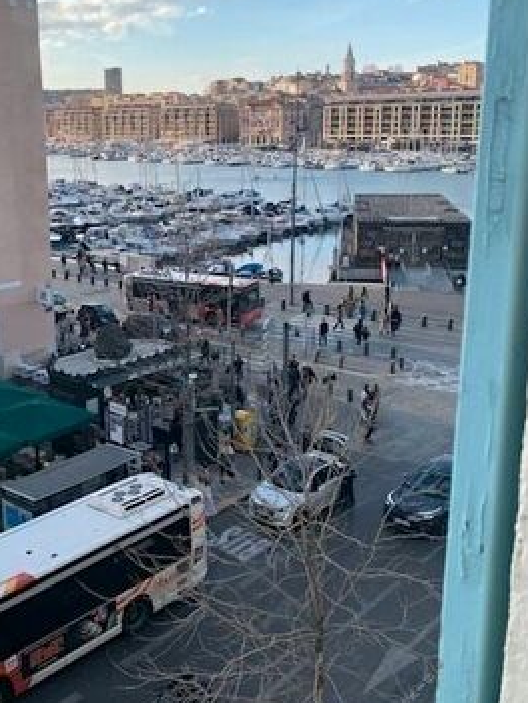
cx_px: 165
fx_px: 792
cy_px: 292
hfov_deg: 36.4
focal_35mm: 39
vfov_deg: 47.6
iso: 25
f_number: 1.8
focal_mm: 4.25
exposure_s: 1/1065
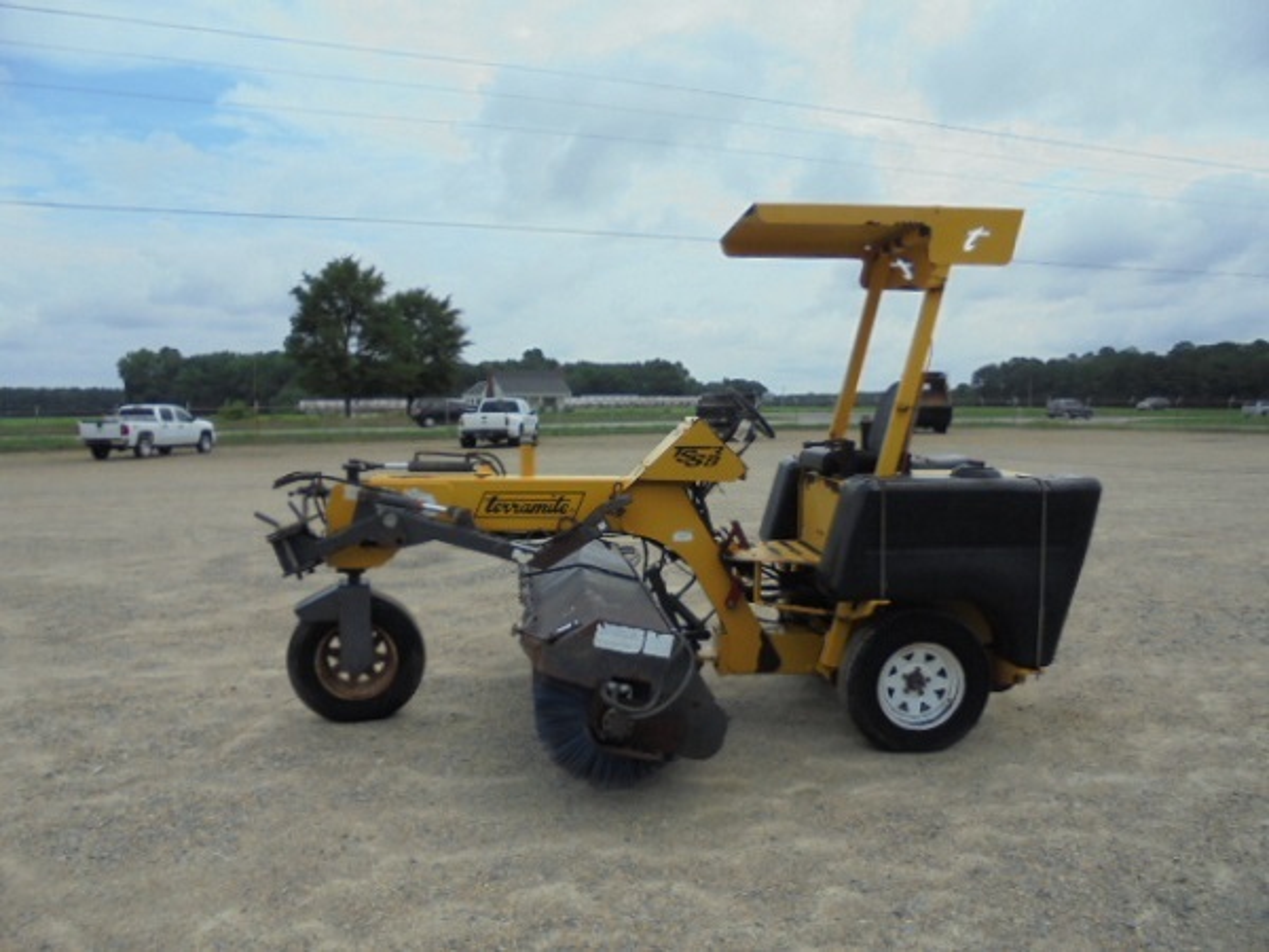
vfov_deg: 53.1
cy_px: 476
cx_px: 634
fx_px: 953
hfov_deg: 67.3
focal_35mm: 26
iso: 100
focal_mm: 4.6
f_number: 11.5
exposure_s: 1/125
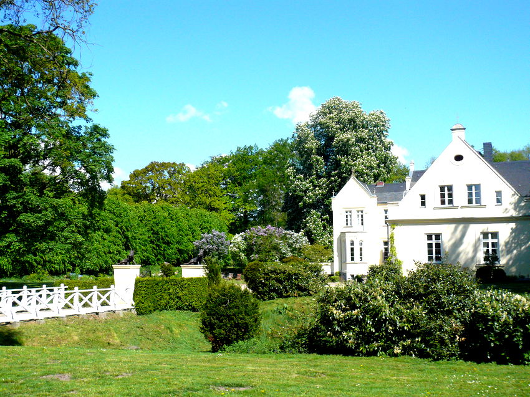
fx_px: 643
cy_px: 198
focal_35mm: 42
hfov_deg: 44.8
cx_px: 265
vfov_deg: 34.3
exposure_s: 1/250
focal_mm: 6.9
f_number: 10
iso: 200
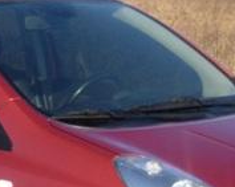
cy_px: 163
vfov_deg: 9.1
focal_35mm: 168
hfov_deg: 11.4
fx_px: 1167
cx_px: 4
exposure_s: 1/592
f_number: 4.8
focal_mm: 7.8
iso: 79
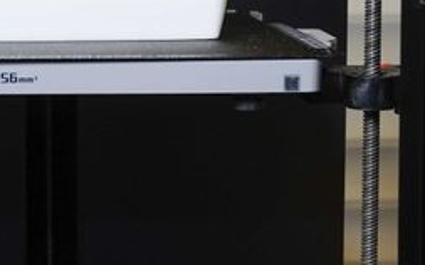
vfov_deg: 9.8
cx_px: 29
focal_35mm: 133
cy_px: 48
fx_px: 1540
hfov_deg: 15.5
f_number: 5.6
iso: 640
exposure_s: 1/60
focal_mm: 34
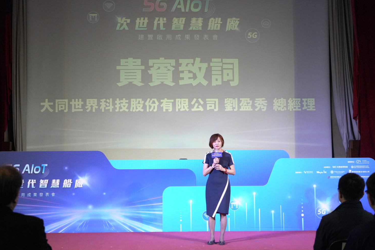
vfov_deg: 25.5
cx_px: 189
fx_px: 552
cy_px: 123
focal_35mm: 53
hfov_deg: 37.5
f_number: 4
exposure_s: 1/640
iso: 12800
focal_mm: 52
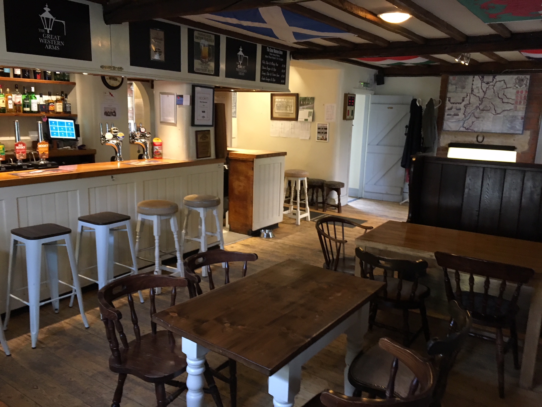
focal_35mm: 29
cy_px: 204
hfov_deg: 61.7
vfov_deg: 48.2
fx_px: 454
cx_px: 271
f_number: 2.2
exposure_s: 1/33
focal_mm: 4.15
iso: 200
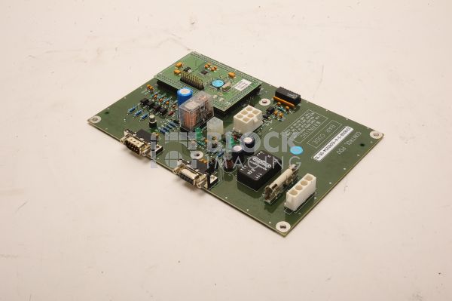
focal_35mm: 50
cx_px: 226
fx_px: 627
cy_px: 150
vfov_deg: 26.9
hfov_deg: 39.6
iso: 320
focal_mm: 50
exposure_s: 1/125
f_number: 22
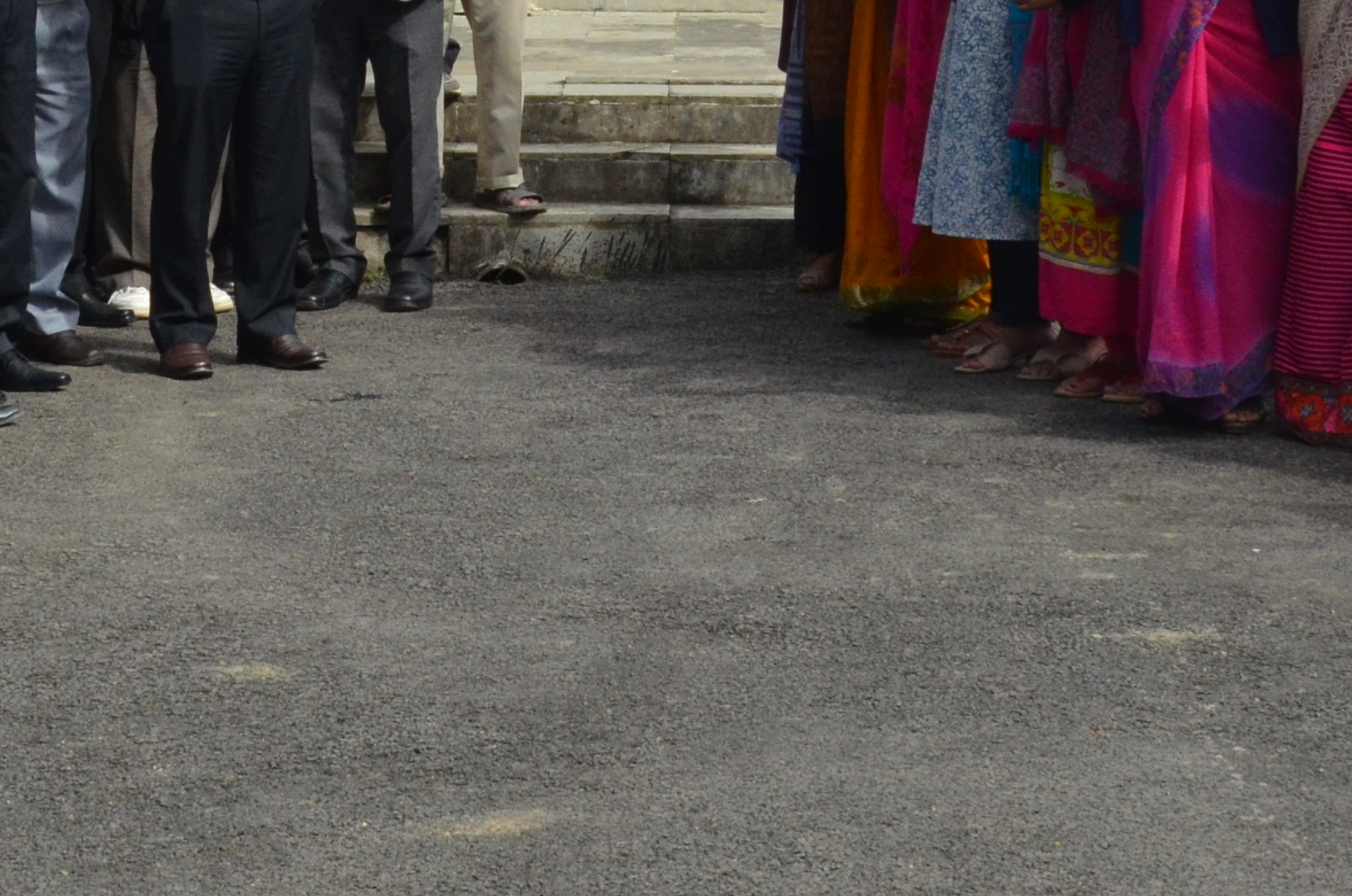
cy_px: -73
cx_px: 436
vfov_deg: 10.2
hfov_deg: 15.5
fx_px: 4947
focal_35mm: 132
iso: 800
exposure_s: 1/640
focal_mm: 30
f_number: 13
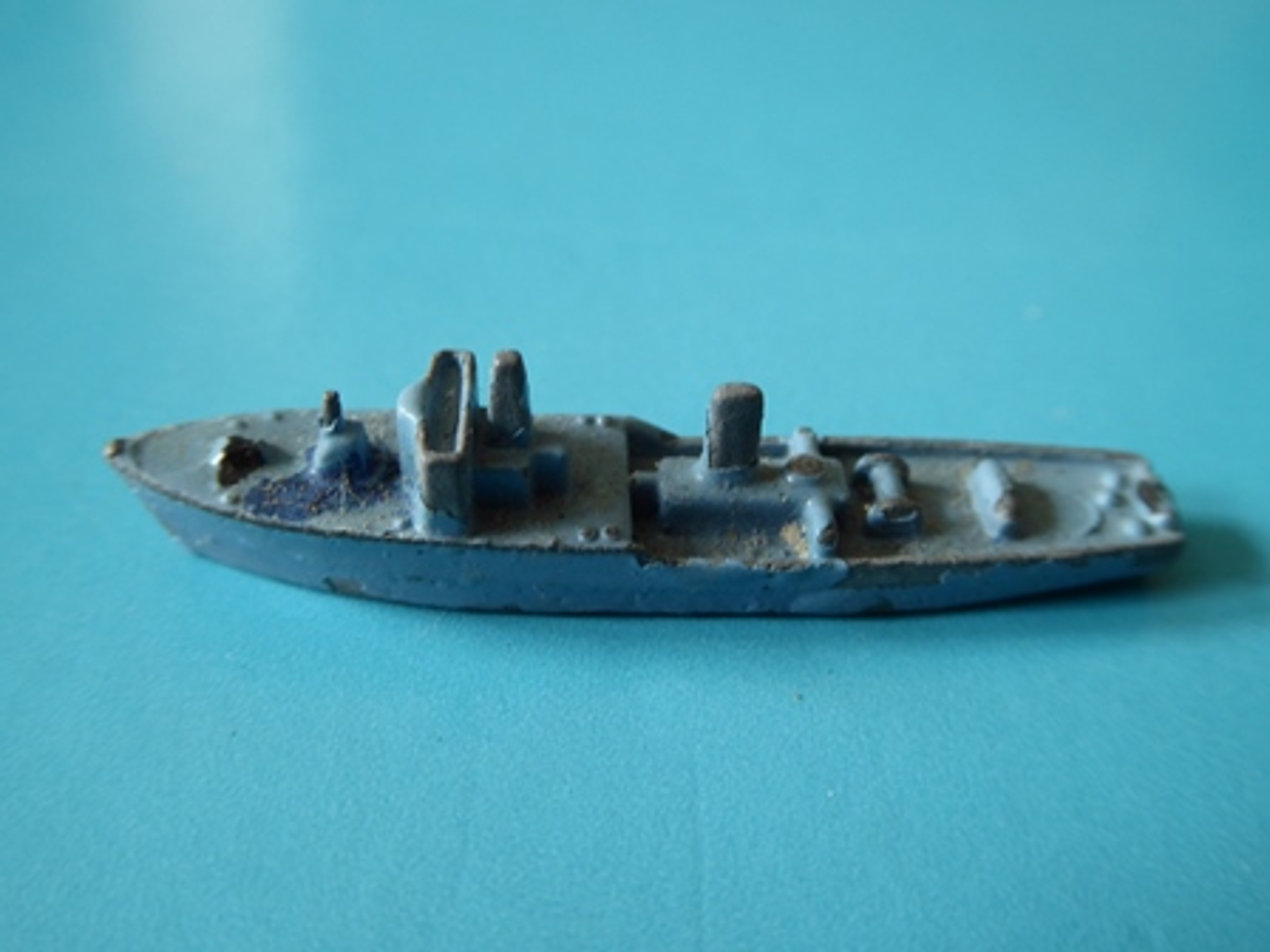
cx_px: 635
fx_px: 1321
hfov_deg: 51.4
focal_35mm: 36
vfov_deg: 39.7
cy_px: 476
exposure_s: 1/60
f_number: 3.7
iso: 160
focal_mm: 6.3
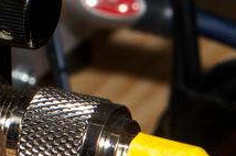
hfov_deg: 5.5
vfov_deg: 3.7
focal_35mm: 369
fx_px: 2415
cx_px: -138
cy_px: -14
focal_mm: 66
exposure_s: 1/60
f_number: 16
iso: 1000
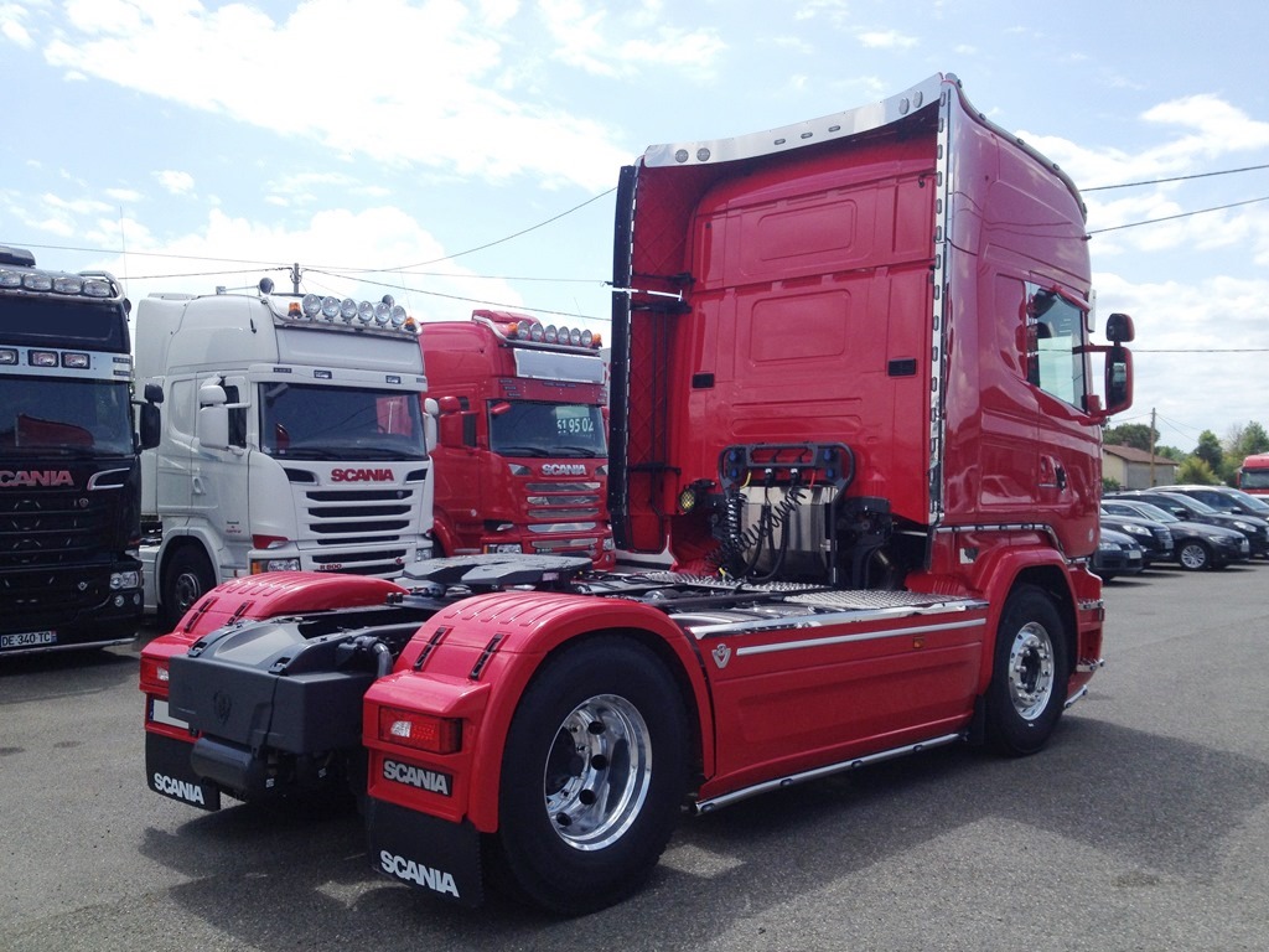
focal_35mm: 35
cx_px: 634
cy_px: 476
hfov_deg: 52.6
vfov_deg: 40.7
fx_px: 1283
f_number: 2.4
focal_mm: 4.28
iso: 50
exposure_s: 1/1493
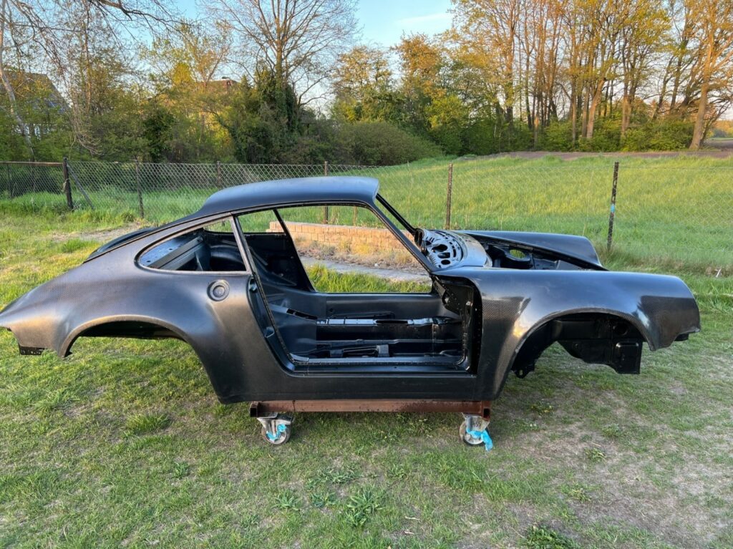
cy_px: 274
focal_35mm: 26
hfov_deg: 67.3
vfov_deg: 53.0
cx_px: 366
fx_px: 550
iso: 50
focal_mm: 5.7
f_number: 1.5
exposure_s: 1/129
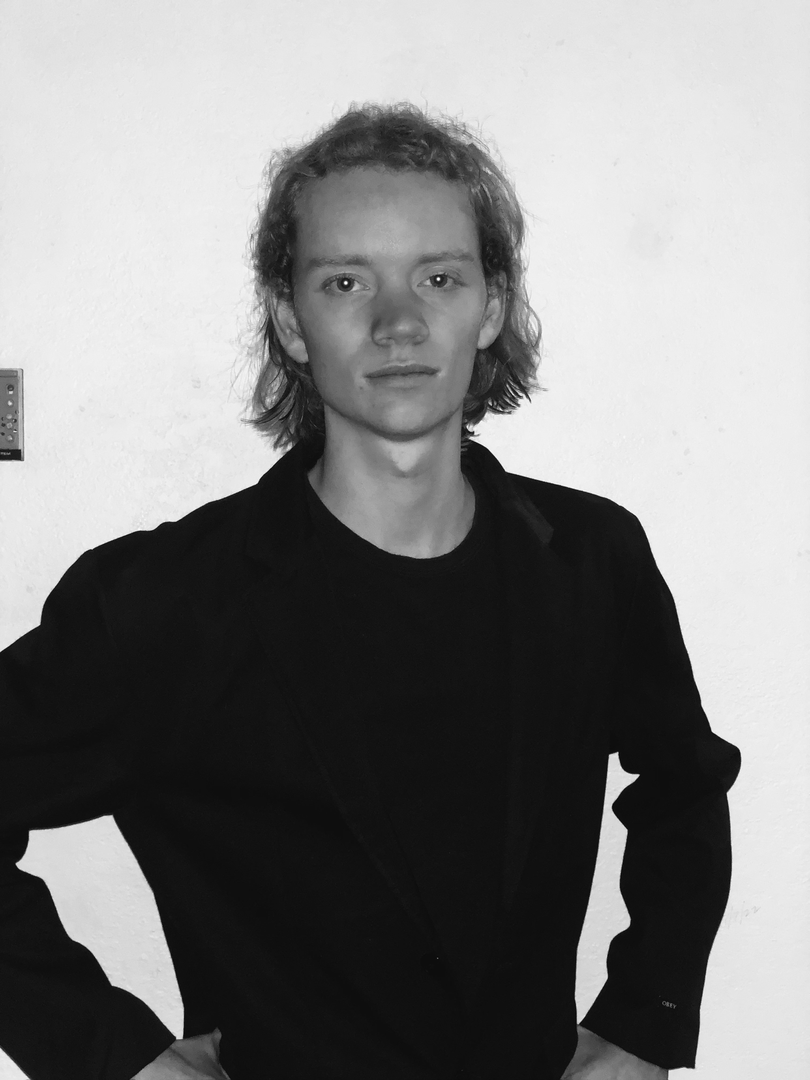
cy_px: 540
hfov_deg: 28.0
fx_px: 1622
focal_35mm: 52
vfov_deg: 36.8
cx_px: 405
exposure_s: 1/30
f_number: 2.4
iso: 160
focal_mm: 6
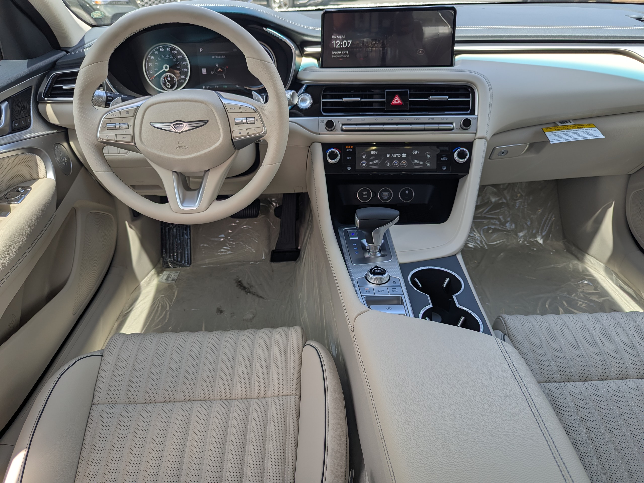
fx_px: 446
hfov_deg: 71.6
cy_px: 242
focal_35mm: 24
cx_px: 322
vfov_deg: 56.8
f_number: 1.85
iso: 42
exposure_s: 1/422
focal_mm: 6.81
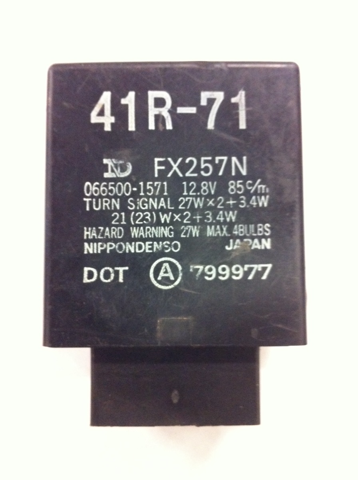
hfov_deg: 40.6
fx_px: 484
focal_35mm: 35
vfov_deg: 52.7
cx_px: 179
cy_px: 240
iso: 500
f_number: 2.8
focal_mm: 3.85
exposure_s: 1/15
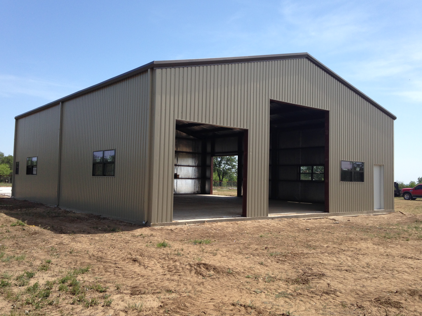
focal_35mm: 34
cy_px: 156
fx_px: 414
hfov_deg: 54.0
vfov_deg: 41.8
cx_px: 211
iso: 50
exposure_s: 1/1205
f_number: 2.4
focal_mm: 4.12
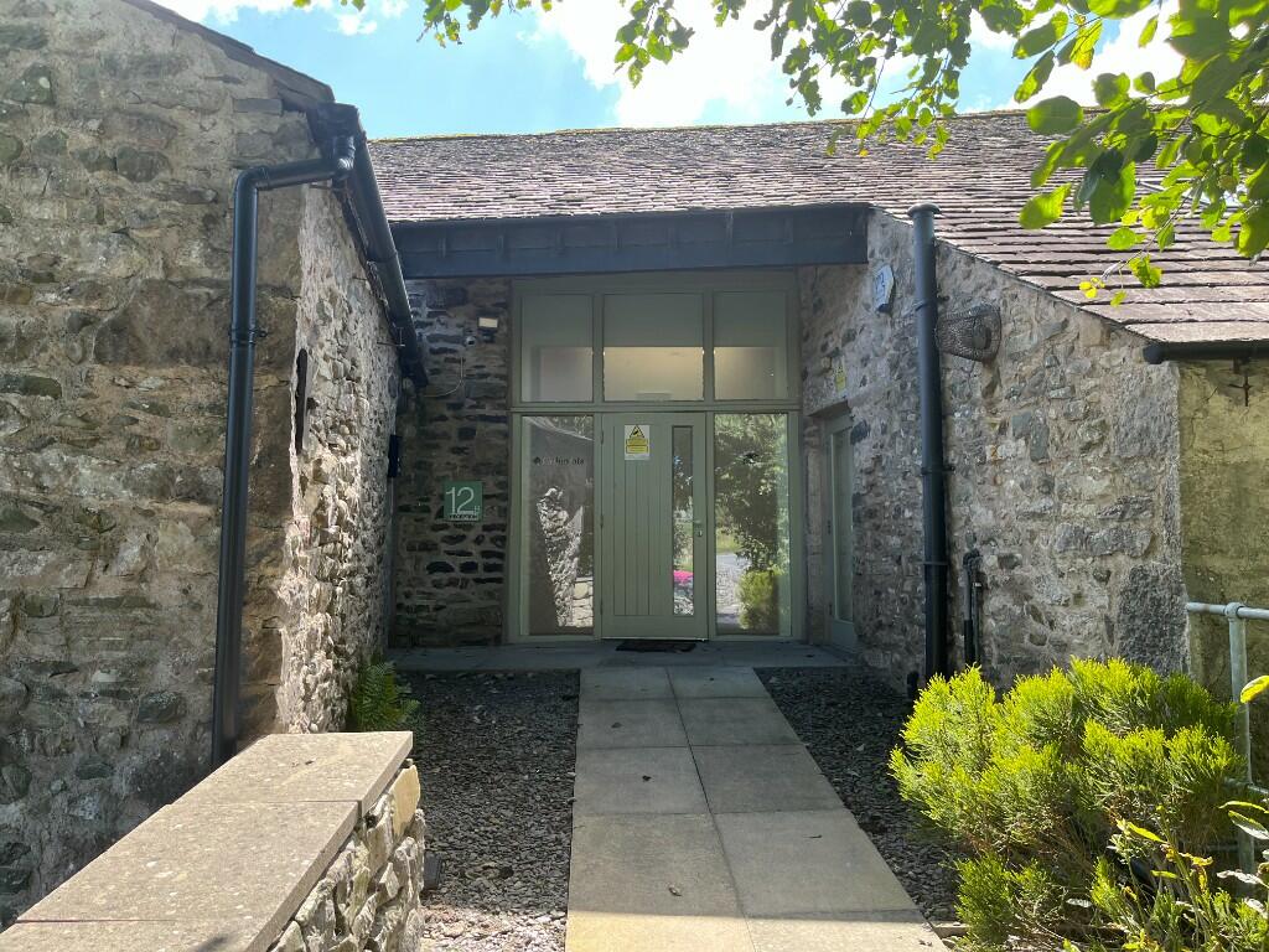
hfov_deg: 67.3
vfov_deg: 53.1
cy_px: 476
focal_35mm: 26
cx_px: 634
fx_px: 953
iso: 50
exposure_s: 1/449
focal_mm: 5.1
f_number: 1.6
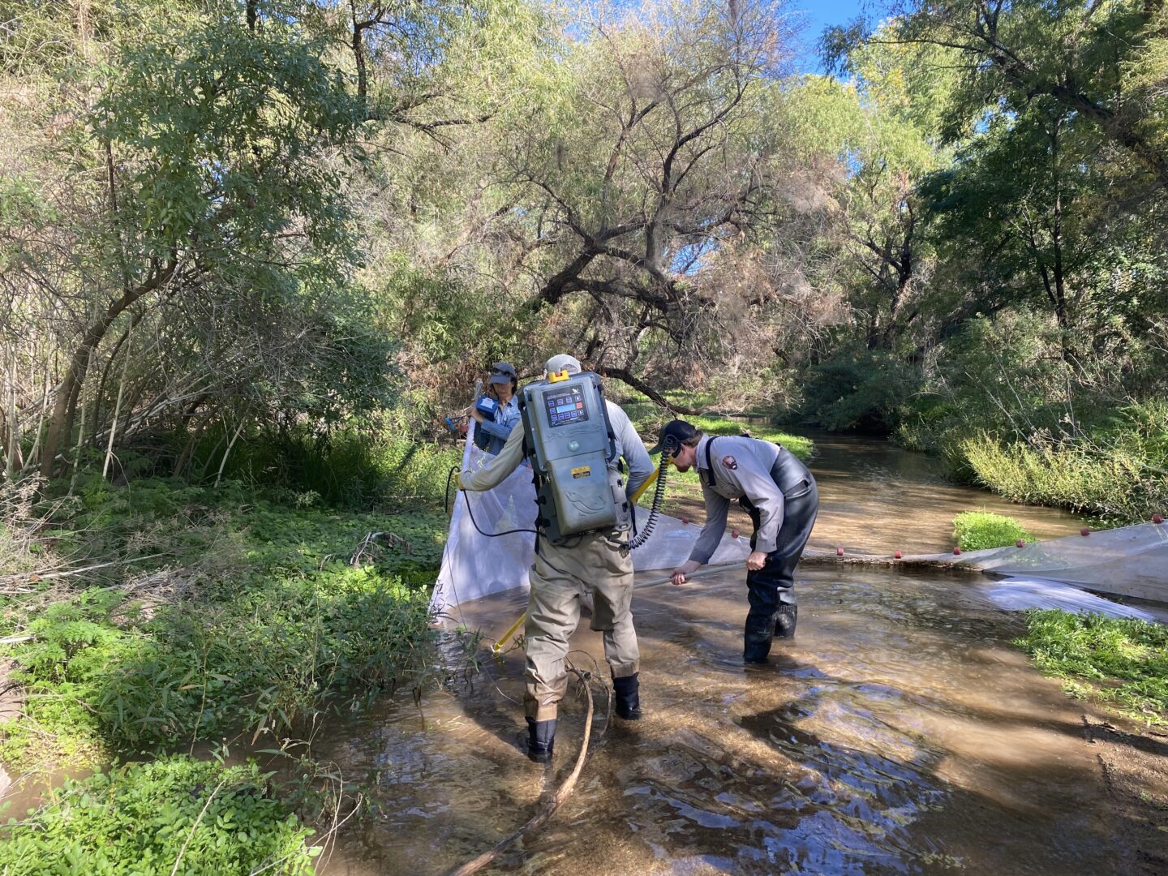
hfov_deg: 67.3
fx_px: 877
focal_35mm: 26
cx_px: 584
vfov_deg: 53.1
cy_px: 438
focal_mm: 4.25
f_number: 1.8
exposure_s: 1/282
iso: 32
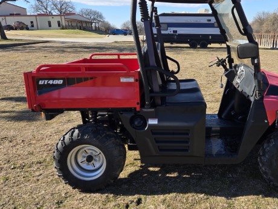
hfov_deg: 55.7
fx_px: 257
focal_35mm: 32
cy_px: 93
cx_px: 184
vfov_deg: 44.1
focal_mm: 5.4
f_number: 1.8
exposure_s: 1/960
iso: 25
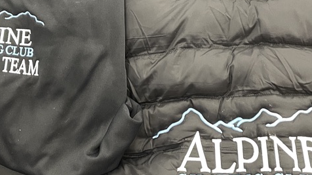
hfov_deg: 34.2
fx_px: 504
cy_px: 22
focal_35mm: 61
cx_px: 117
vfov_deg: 19.4
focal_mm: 4.2
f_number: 1.6
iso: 500
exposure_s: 1/30
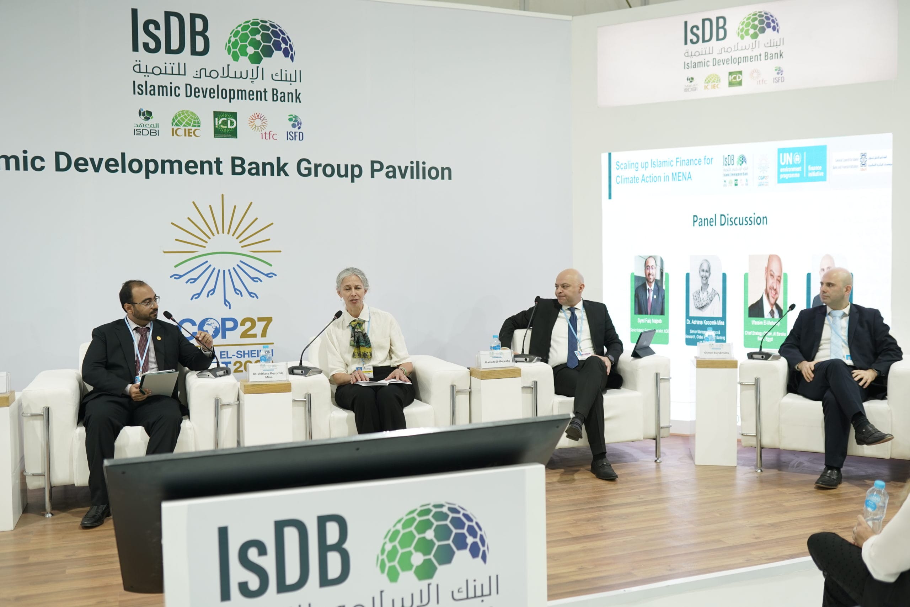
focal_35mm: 35
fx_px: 885
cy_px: 304
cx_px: 455
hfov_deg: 54.4
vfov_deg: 37.9
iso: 320
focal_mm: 35
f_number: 2
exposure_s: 1/250
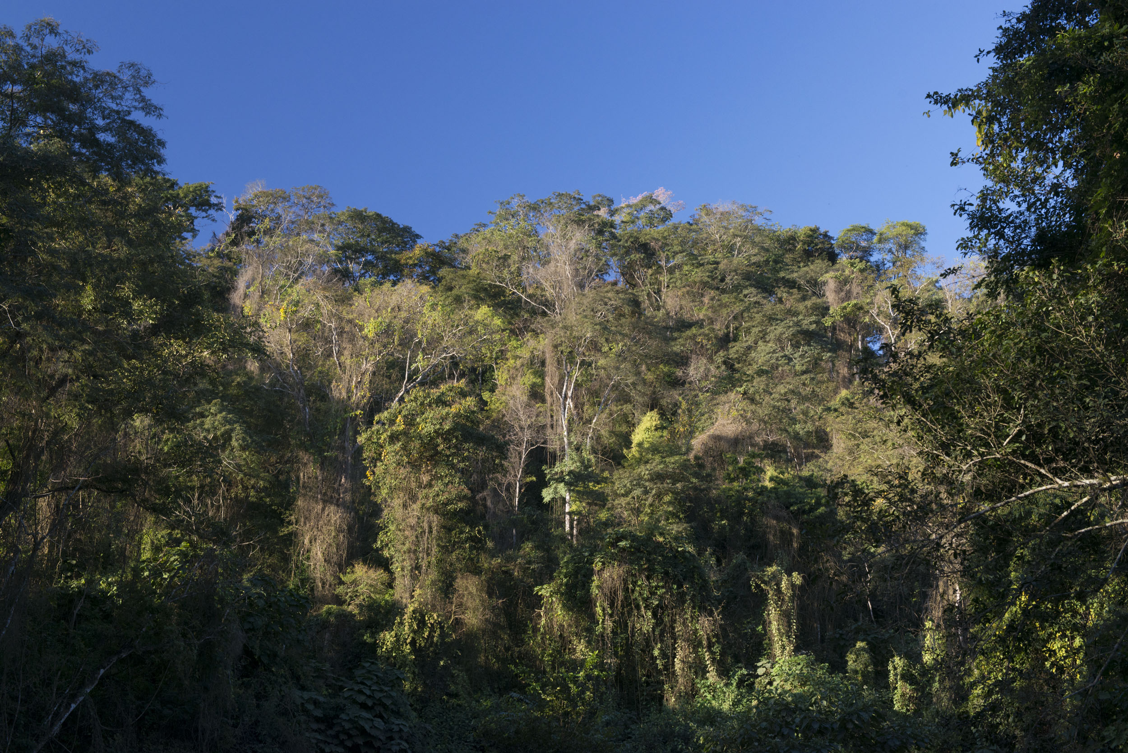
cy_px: 376
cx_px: 564
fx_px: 1630
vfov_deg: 26.0
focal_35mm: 52
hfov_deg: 38.2
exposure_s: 1/160
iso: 800
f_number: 8
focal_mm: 52
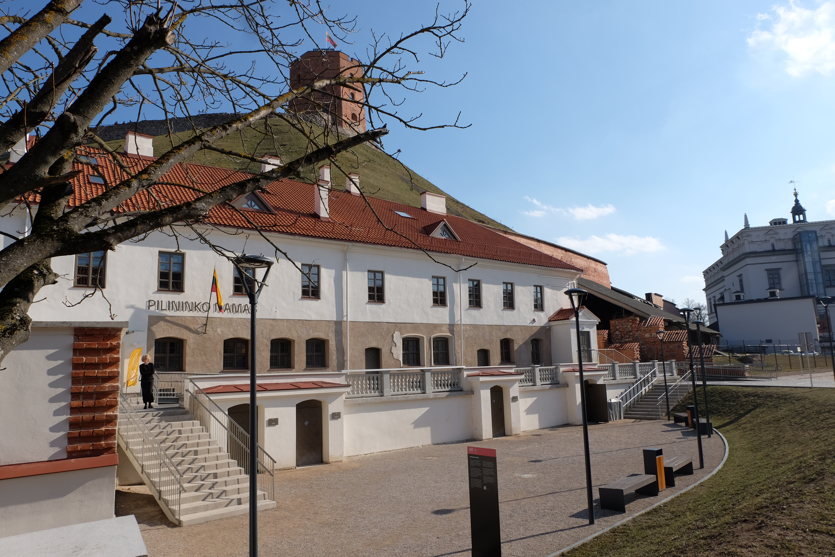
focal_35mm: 24
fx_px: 557
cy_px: 278
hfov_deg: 73.7
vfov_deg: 53.1
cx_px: 418
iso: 200
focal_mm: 16
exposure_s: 1/350
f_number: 9
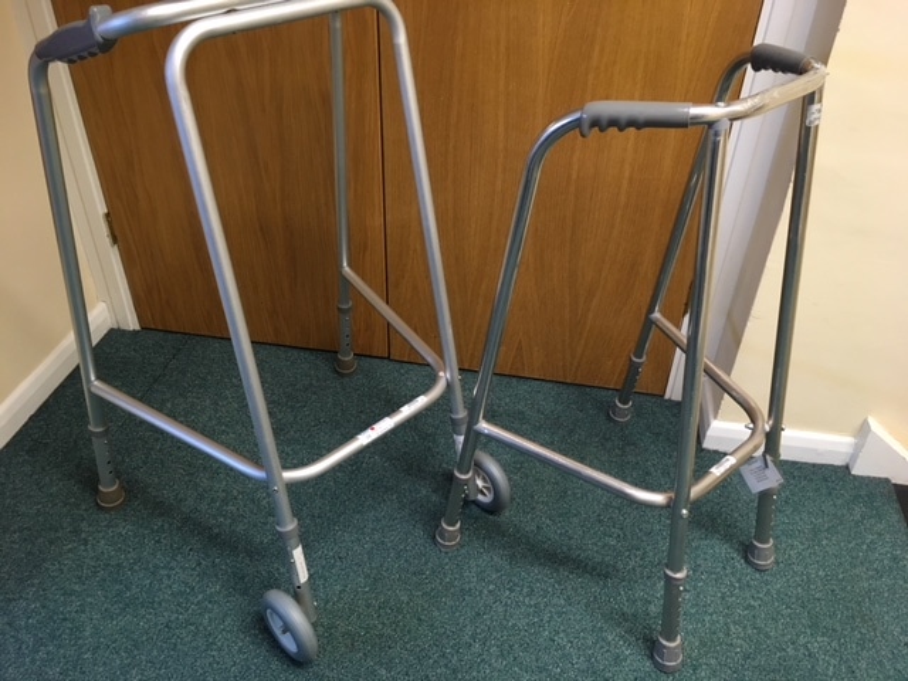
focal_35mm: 29
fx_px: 761
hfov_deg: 61.7
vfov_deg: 48.2
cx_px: 454
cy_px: 340
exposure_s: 1/33
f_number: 2.2
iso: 125
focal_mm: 4.15
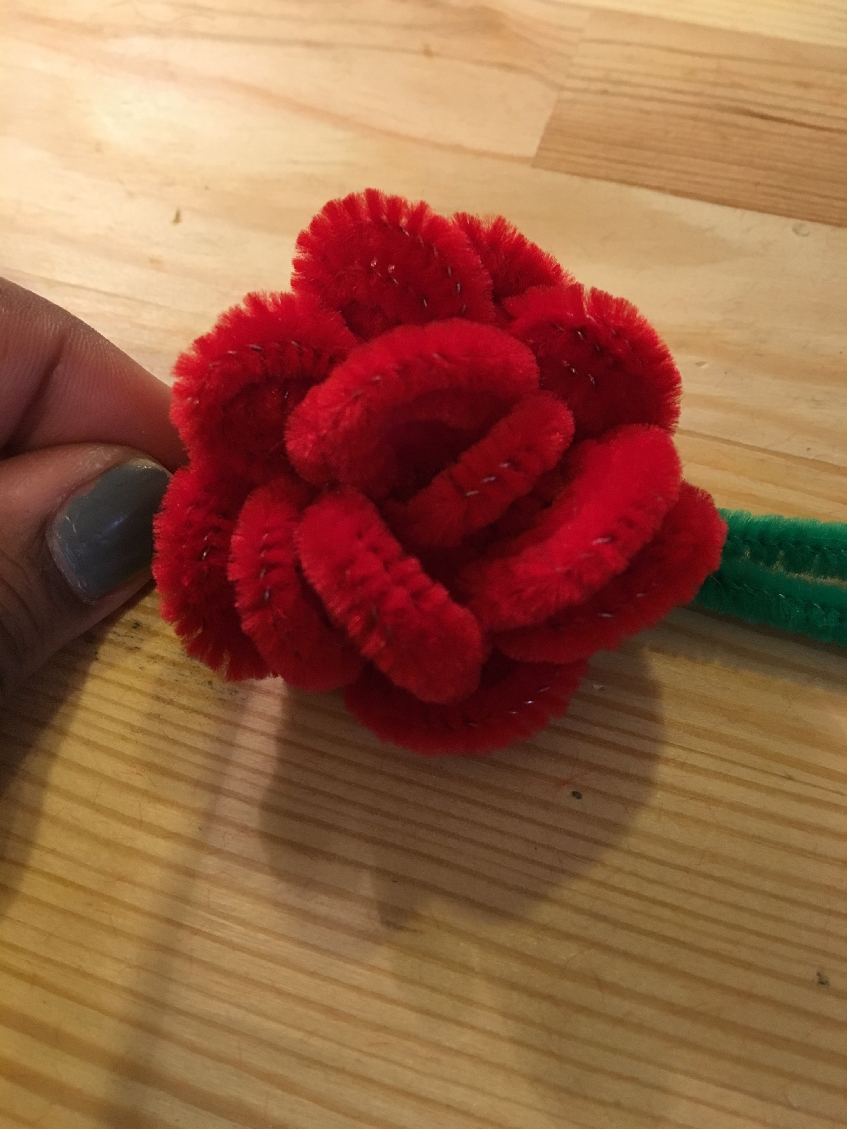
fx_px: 946
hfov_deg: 48.2
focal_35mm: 29
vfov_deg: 61.7
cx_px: 424
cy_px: 564
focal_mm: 4.15
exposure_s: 1/30
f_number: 2.2
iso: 160
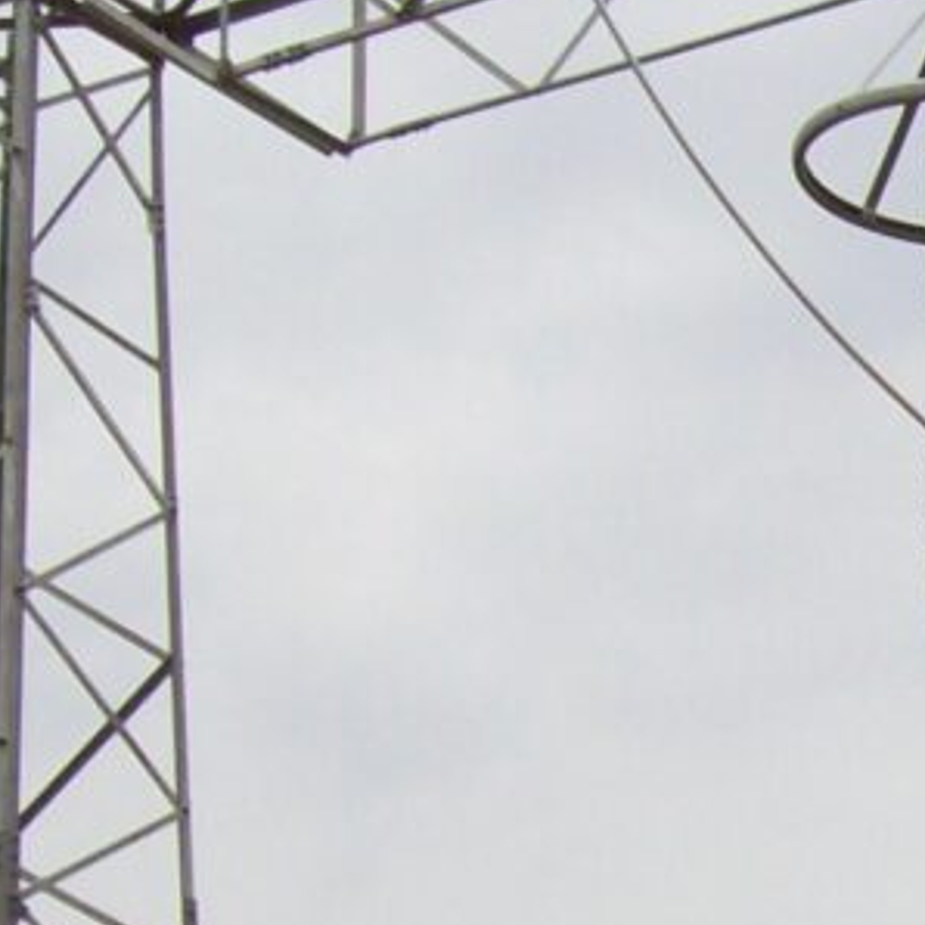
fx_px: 4958
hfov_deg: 10.1
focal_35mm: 164
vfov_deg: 10.4
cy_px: 1193
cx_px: 1682
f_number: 4.8
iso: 80
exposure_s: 1/769
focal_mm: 6
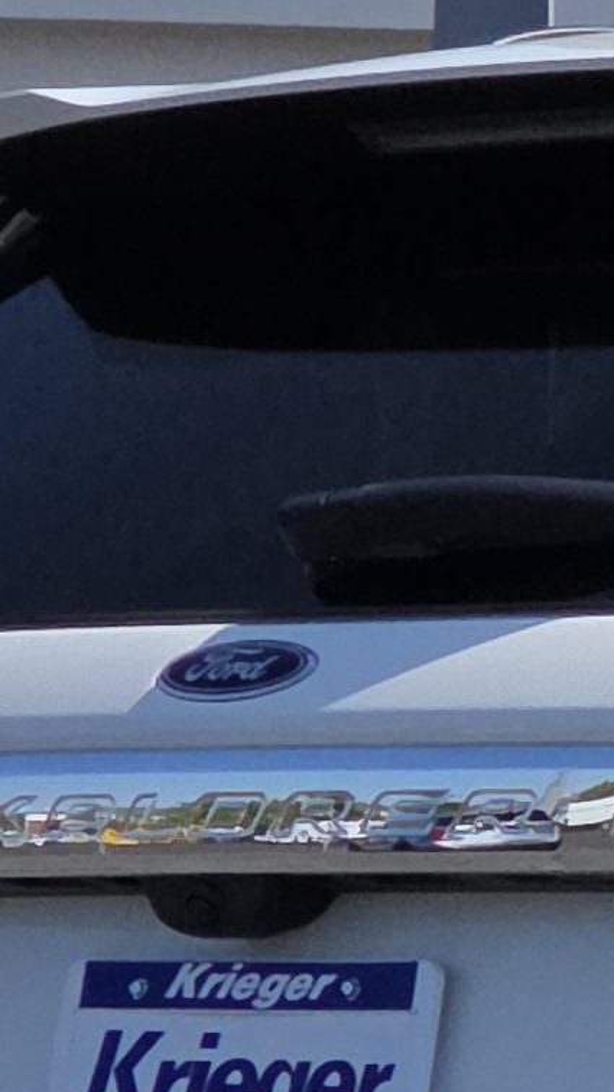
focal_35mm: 398
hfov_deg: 3.0
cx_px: 2080
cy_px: 919
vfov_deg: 5.4
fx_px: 11525
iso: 25
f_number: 2.4
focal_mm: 7
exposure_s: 1/1714
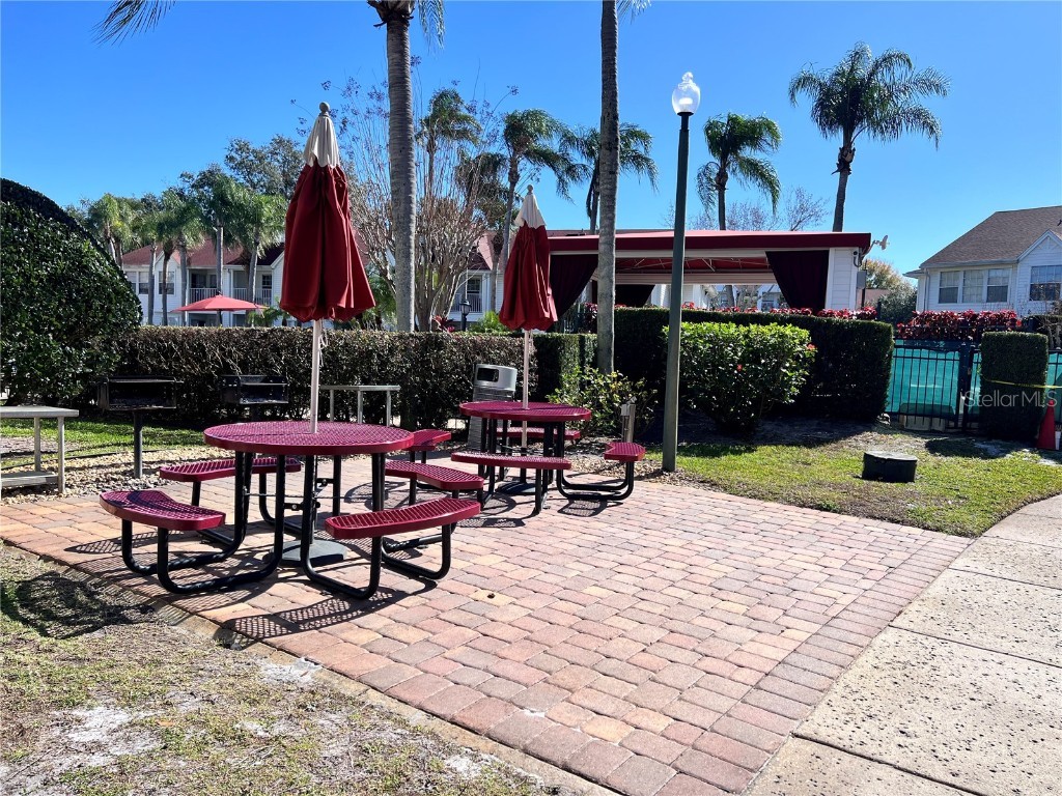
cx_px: 531
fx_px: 798
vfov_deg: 53.1
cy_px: 398
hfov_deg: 67.3
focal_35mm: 26
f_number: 1.5
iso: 50
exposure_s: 1/3165
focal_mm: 5.7
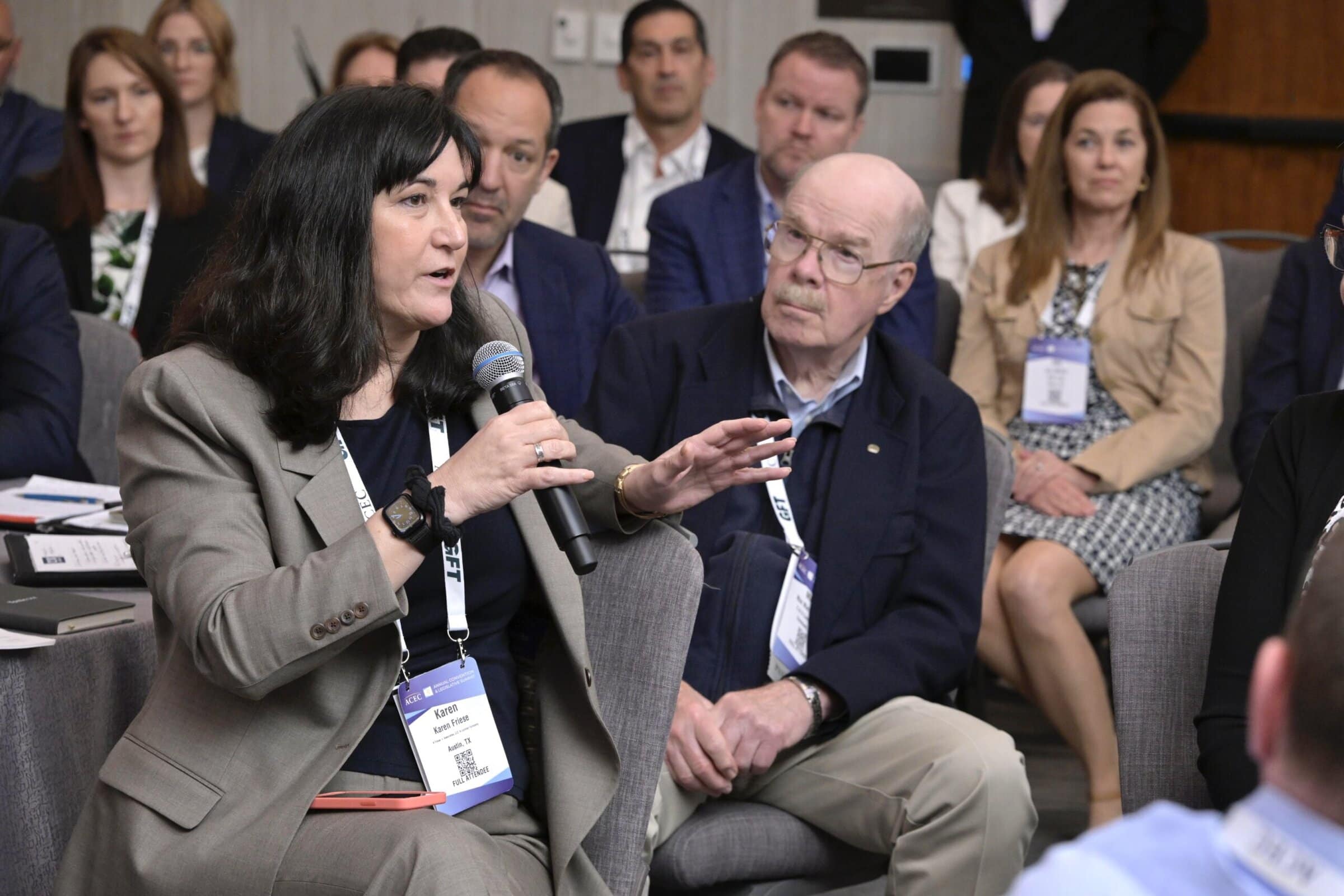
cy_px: 448
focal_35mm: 120
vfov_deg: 11.4
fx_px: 4480
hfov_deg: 17.1
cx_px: 672
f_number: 7.1
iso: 3200
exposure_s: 1/125
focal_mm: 120
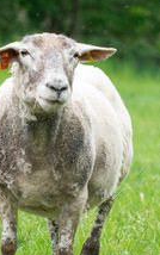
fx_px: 2641
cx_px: 53
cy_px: 130
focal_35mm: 379
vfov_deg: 5.5
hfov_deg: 3.5
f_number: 4
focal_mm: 90
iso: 1100
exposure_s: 1/1000
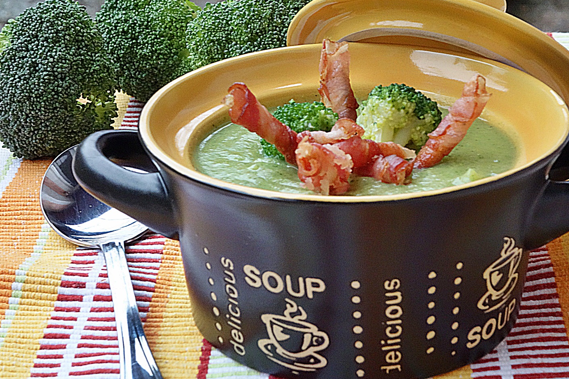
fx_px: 1802
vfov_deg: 12.0
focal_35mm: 114
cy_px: 179
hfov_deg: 17.9
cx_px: 316
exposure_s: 1/40
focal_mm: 37.1
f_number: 11
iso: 1600
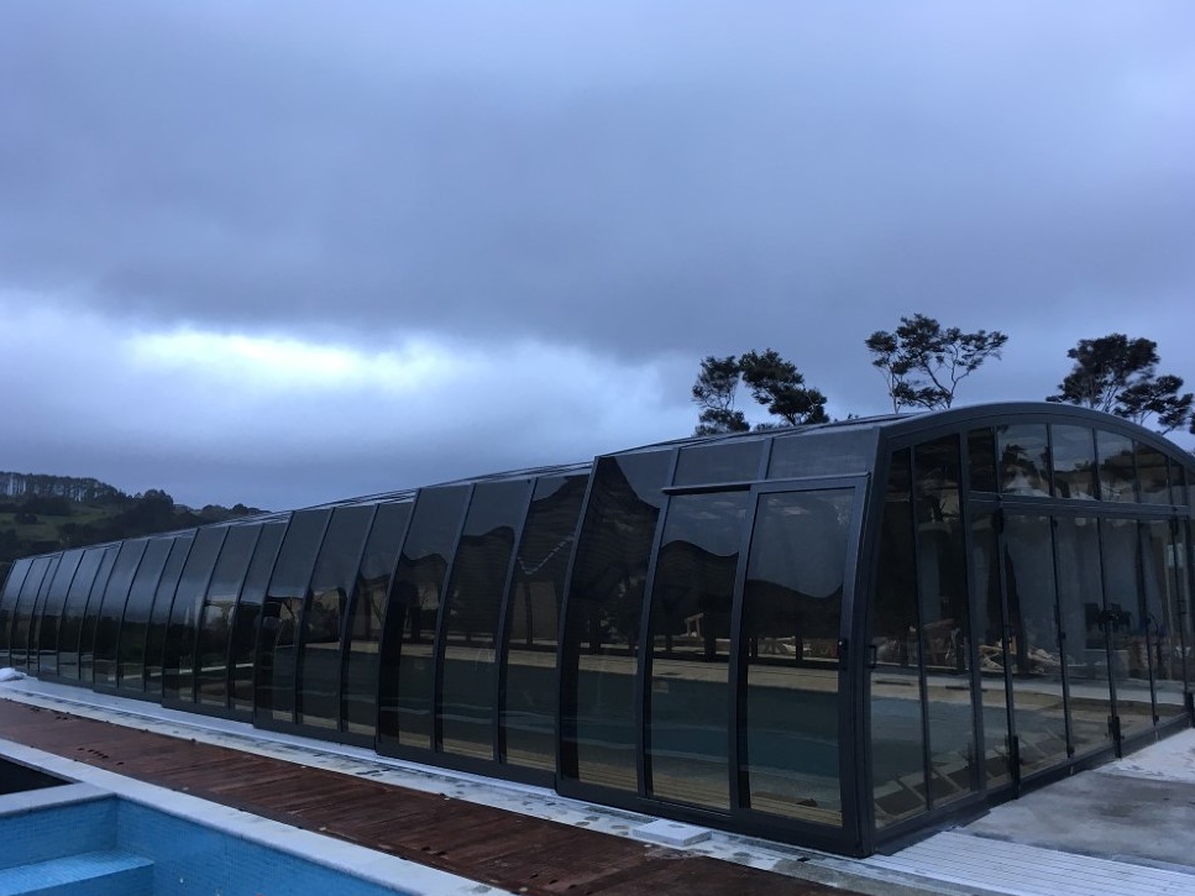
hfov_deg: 60.0
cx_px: 593
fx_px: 1036
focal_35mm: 30
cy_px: 454
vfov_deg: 46.8
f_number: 2.2
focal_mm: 4.15
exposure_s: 1/33
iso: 80
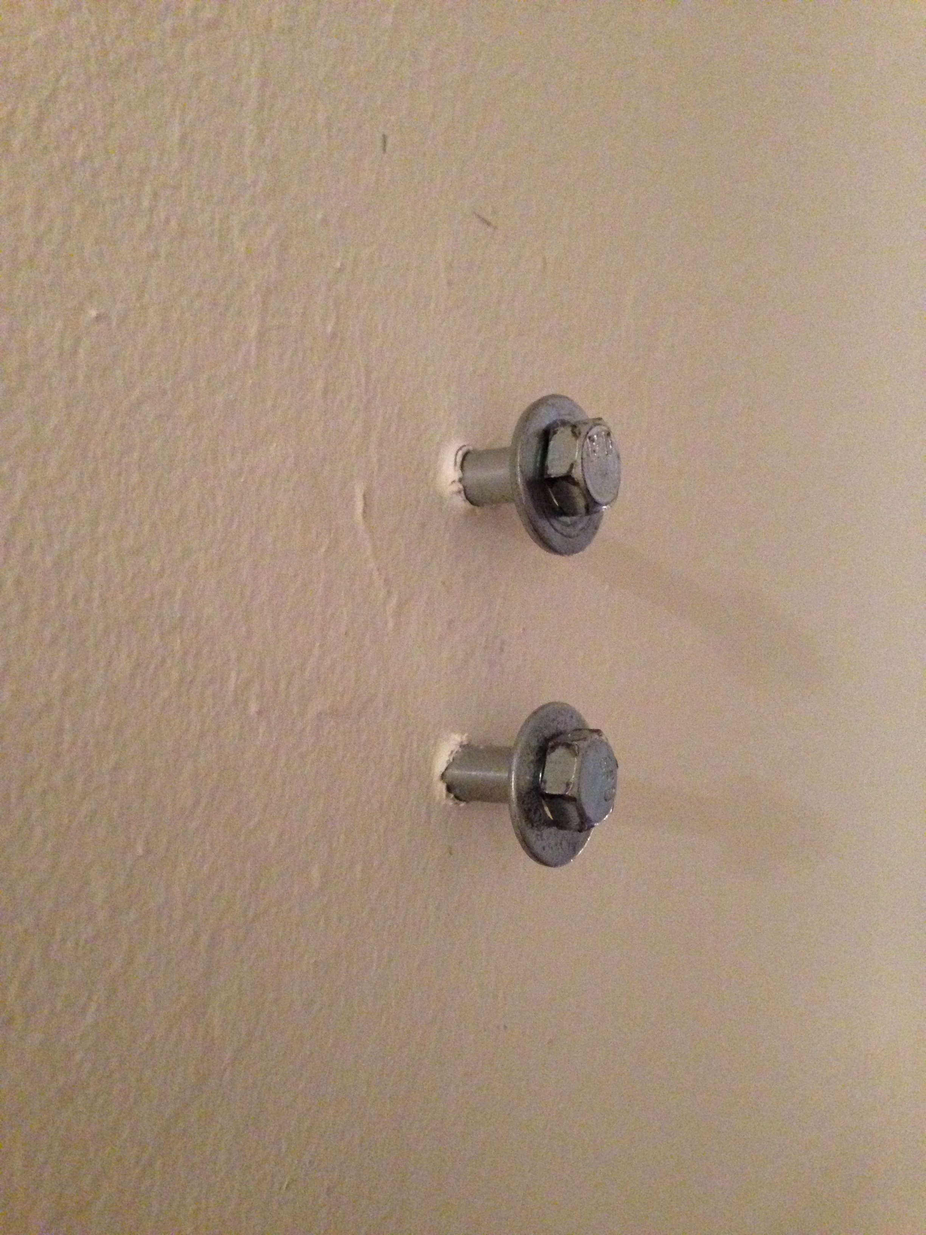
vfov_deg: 55.4
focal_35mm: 33
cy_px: 618
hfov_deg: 42.9
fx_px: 1177
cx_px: 463
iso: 800
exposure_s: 1/15
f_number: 2.4
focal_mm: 4.12
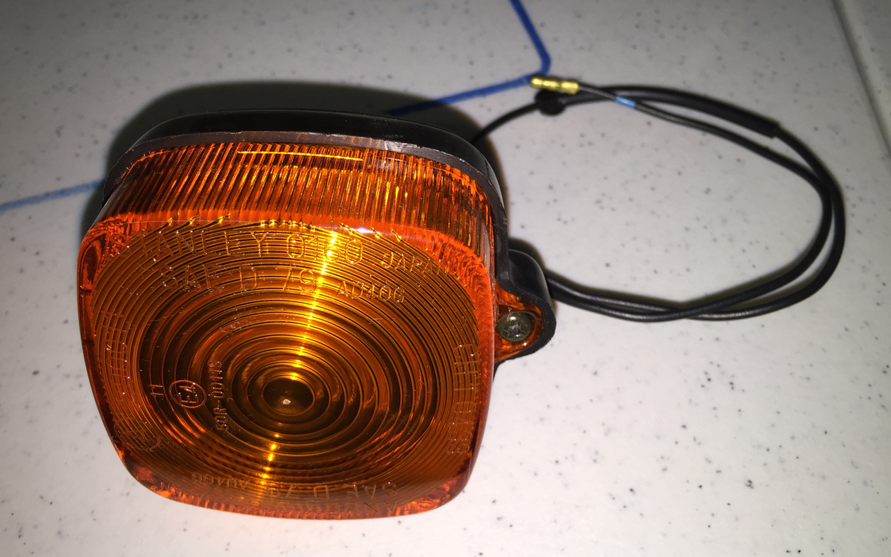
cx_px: 449
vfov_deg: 40.6
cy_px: 255
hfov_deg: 61.2
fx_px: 753
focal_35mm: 31
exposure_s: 1/100
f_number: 2.2
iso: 32
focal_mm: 4.15
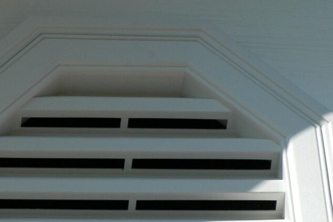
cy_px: 124
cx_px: -40
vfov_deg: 2.7
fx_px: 4672
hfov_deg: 4.1
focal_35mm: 506
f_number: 6.3
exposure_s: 1/640
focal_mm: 105
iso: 200
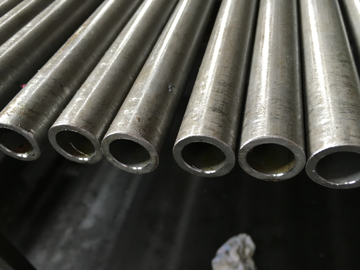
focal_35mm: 29
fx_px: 302
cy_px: 135
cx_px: 180
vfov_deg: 48.2
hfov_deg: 61.7
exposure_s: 1/33
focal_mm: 4.15
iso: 64
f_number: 2.2
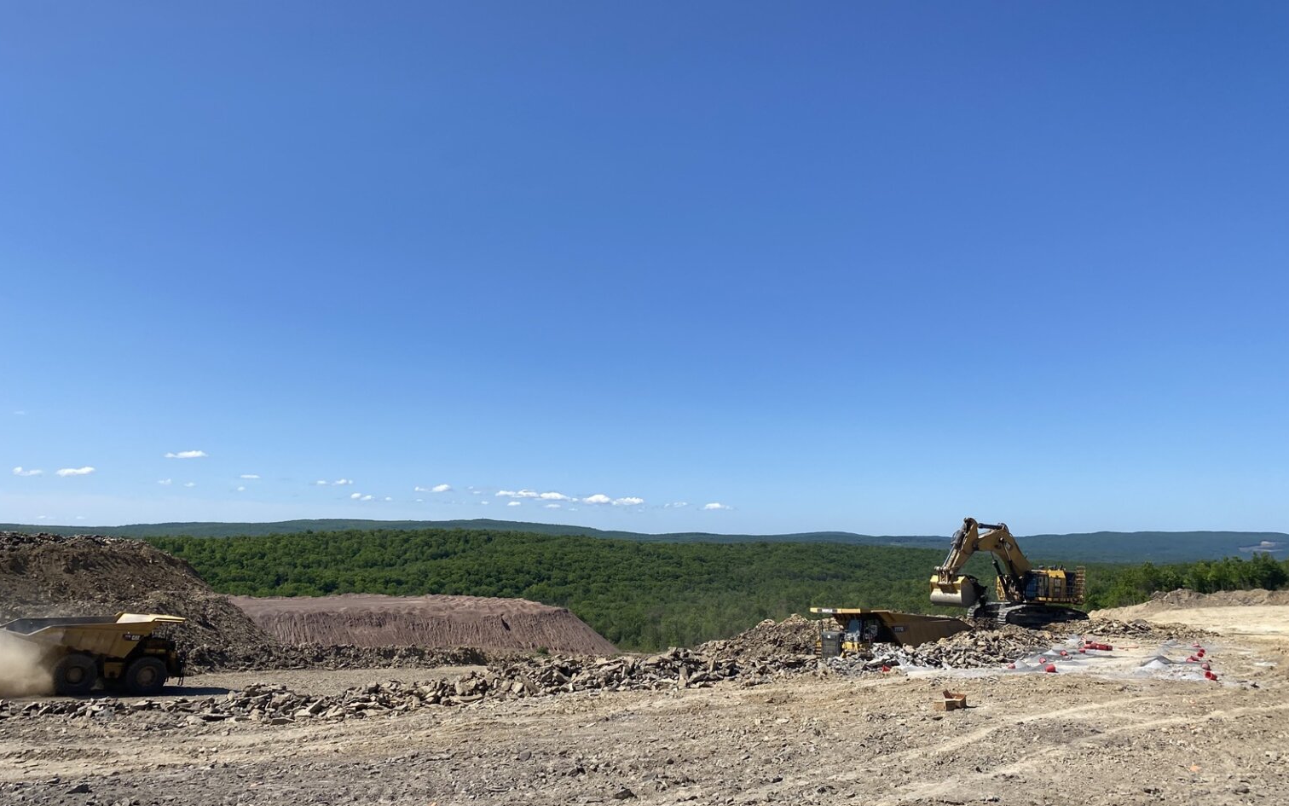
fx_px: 984
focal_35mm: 28
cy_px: 478
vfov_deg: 44.3
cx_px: 637
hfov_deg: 66.5
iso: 32
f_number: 1.8
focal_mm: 4.25
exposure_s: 1/3610
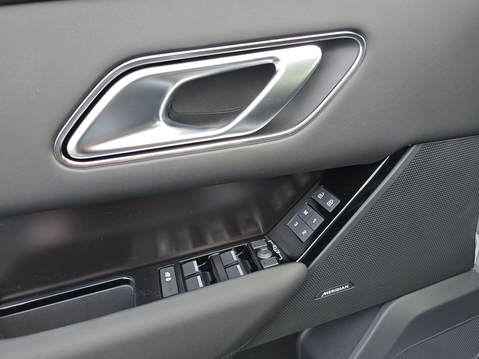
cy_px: 180
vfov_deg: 58.9
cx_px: 240
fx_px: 318
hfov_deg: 73.9
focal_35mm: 23
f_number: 1.7
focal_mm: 6.3
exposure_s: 1/180
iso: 50
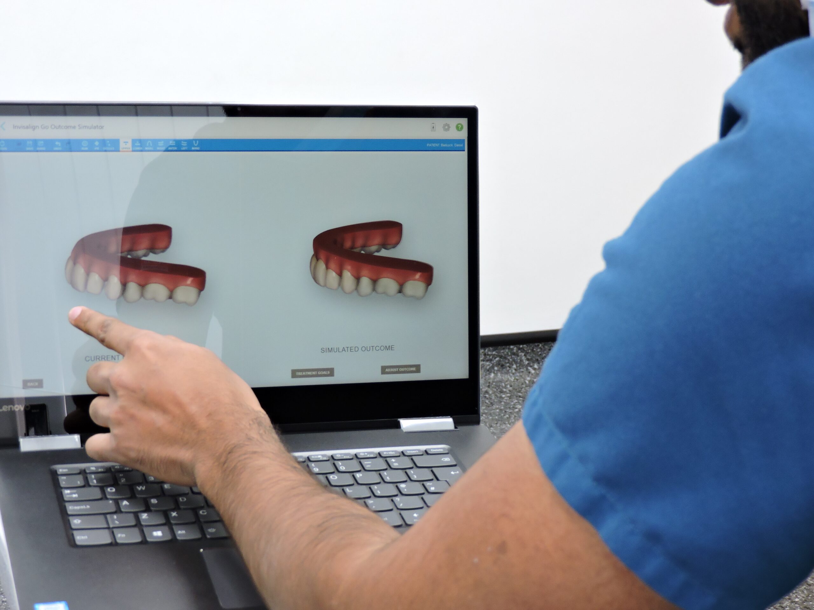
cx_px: 407
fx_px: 1764
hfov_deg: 26.0
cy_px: 305
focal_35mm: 75
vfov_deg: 19.6
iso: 400
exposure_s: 1/30
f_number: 3.9
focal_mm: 13.4
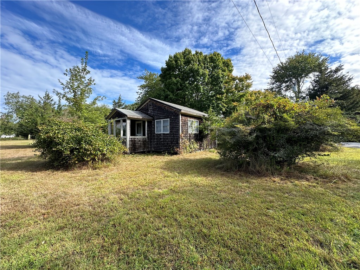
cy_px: 135
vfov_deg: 85.7
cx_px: 180
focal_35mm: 14
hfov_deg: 102.1
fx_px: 146
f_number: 2.2
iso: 40
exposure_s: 1/487
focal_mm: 2.22
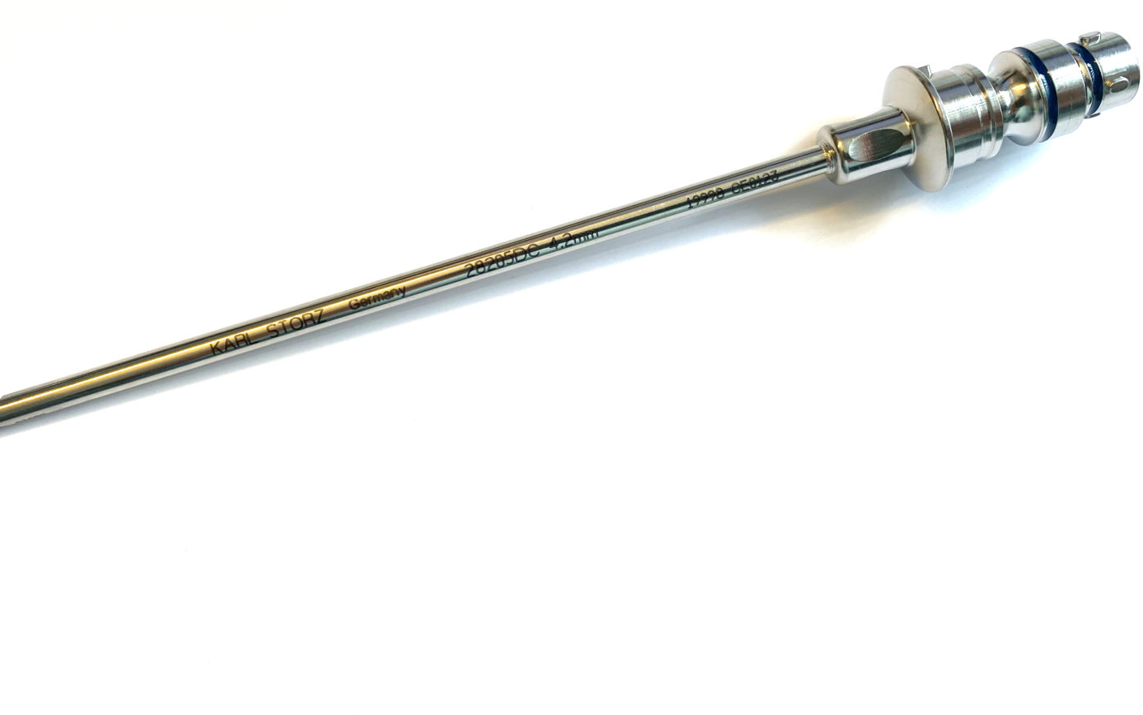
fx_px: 935
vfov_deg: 41.5
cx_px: 560
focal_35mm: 30
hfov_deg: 62.9
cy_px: 263
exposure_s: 1/122
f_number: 1.8
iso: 32
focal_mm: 4.25
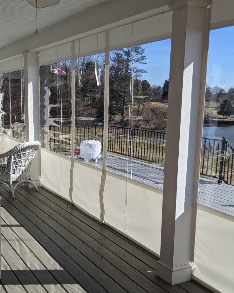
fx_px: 381
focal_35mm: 44
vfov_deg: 41.9
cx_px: 80
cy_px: 170
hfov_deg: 33.9
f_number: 1.8
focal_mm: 4.44
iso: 67
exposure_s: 1/3356
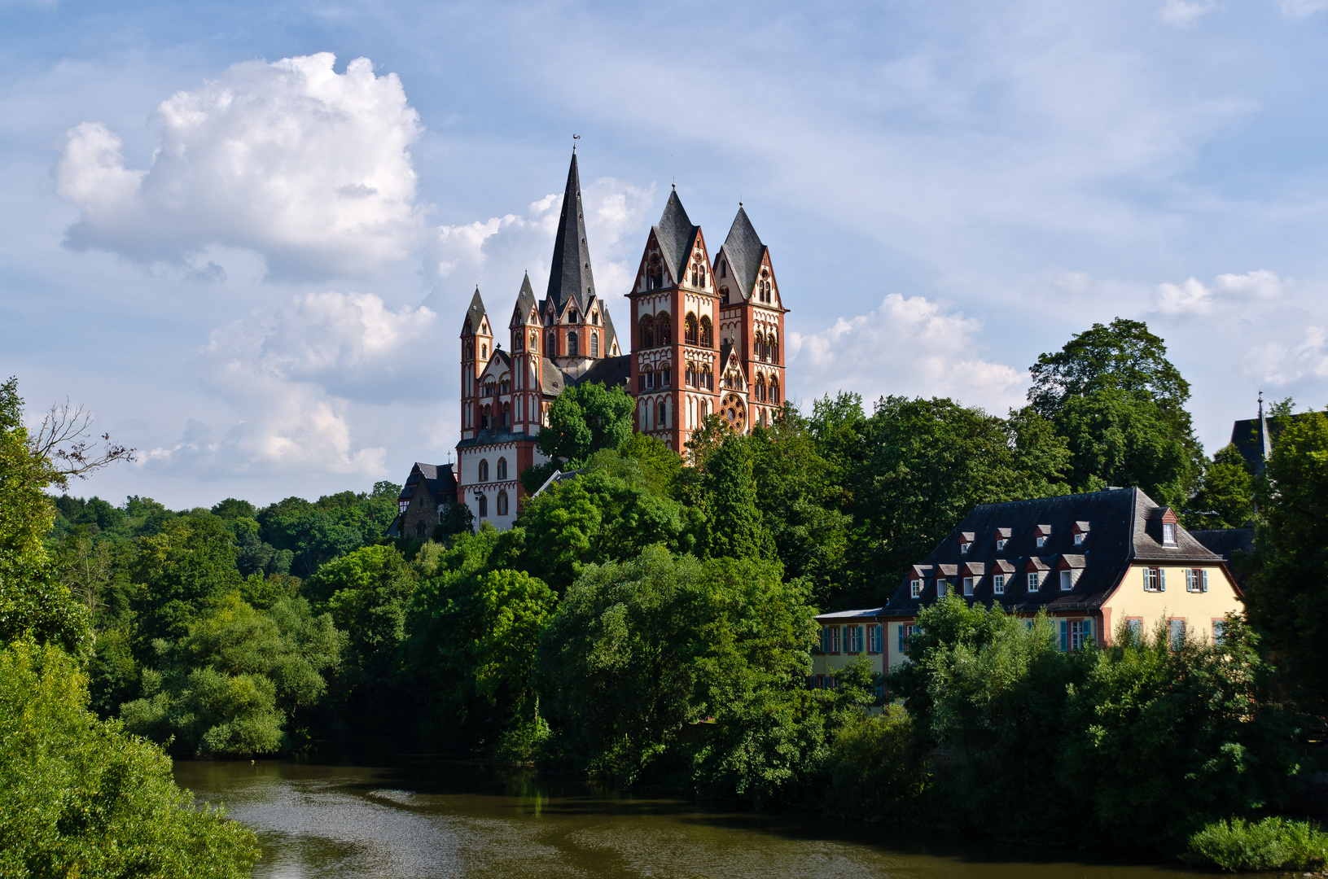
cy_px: 440
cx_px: 664
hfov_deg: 41.2
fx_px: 1767
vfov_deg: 27.9
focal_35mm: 48
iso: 100
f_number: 8
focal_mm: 32
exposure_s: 1/250
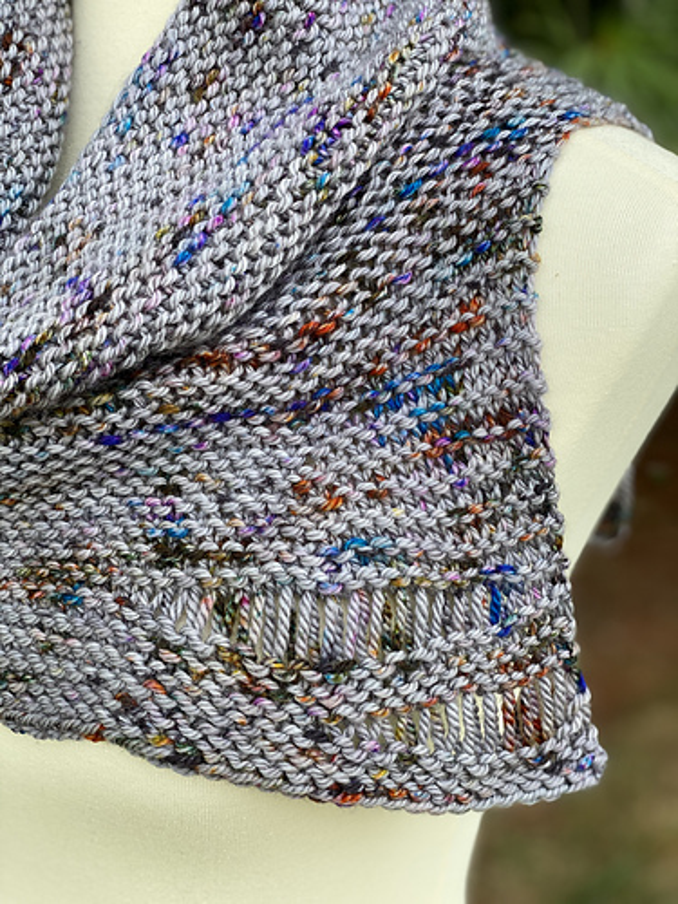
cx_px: 339
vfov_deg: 36.8
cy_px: 452
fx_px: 1358
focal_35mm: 52
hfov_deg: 28.0
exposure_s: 1/313
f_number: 2
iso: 20
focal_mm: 6
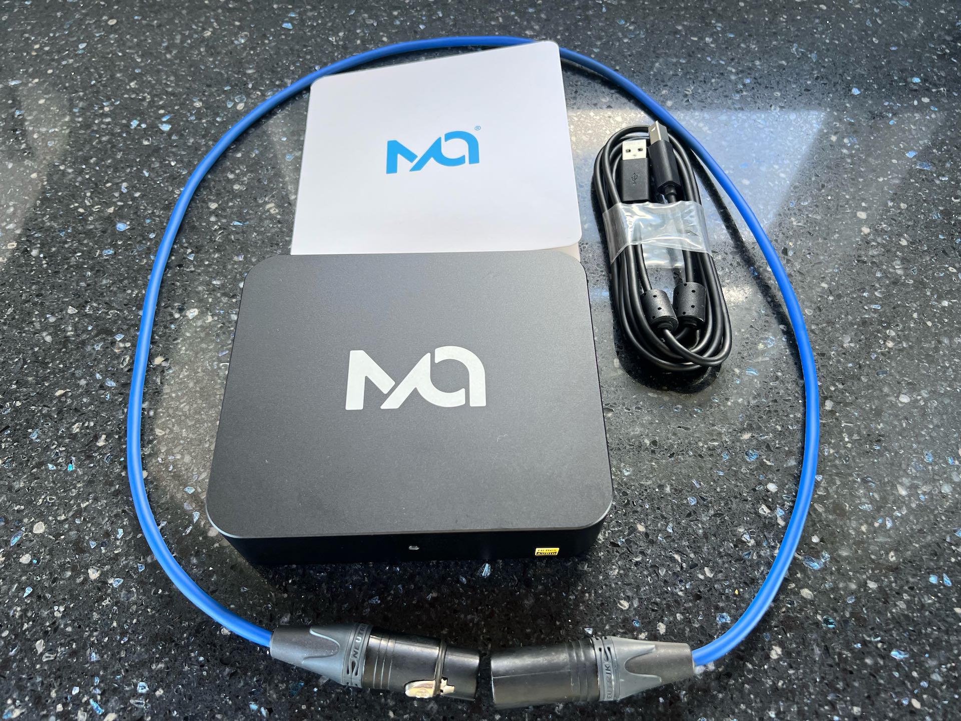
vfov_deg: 53.1
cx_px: 480
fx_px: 722
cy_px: 360
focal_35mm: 26
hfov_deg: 67.3
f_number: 1.5
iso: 125
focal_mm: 5.7
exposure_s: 1/121
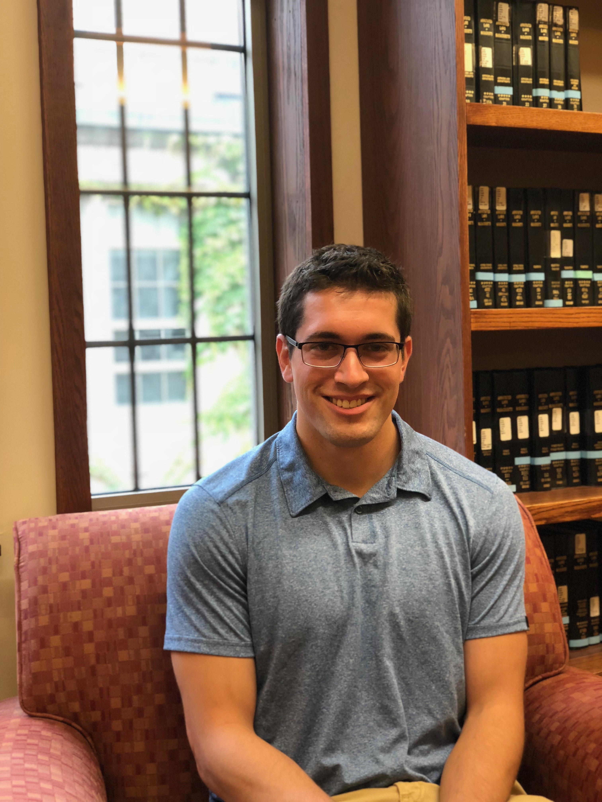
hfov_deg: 28.0
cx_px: 301
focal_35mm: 52
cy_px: 401
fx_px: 1206
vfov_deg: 36.8
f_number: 2.4
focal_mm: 6
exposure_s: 1/40
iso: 125
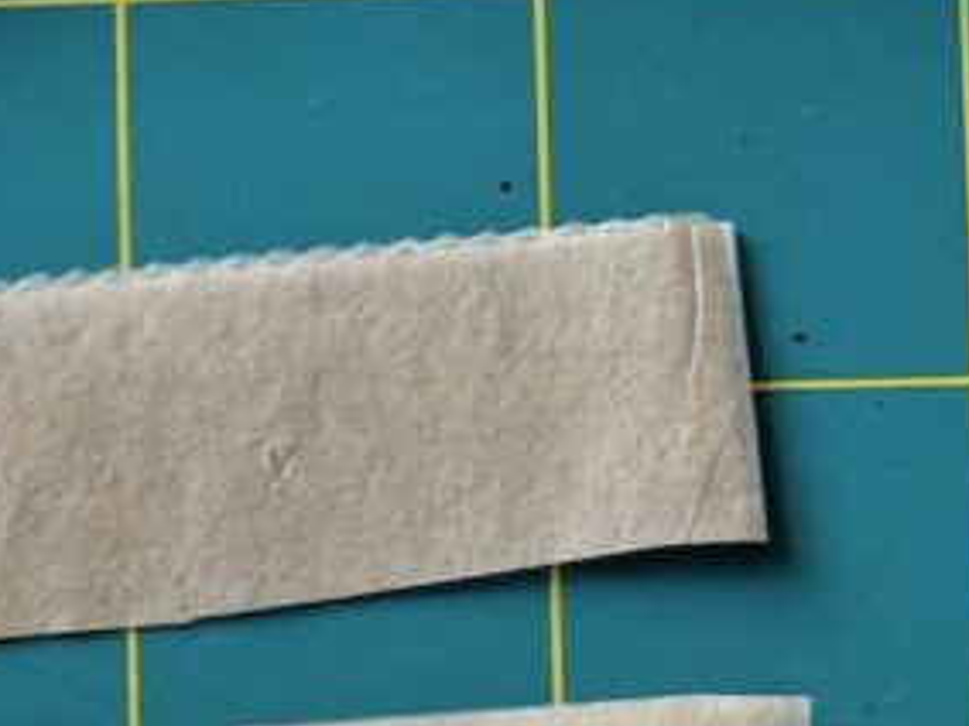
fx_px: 3414
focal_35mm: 122
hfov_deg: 14.1
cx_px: -842
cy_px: 784
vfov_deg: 12.0
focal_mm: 4.44
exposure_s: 1/125
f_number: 1.8
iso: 58
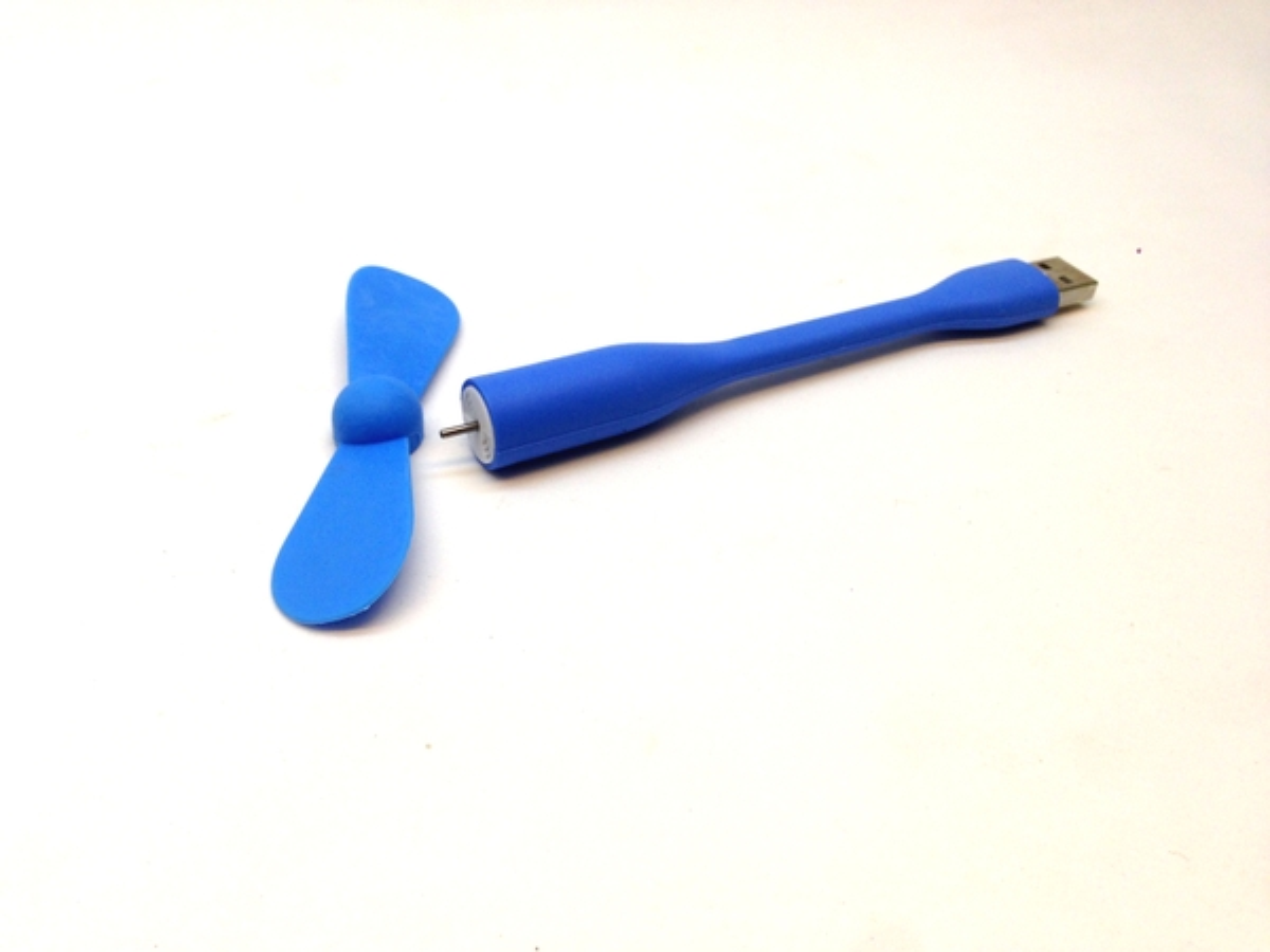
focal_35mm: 33
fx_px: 1211
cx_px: 635
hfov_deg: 55.4
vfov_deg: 42.9
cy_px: 476
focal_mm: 4.12
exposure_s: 1/40
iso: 50
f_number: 2.4
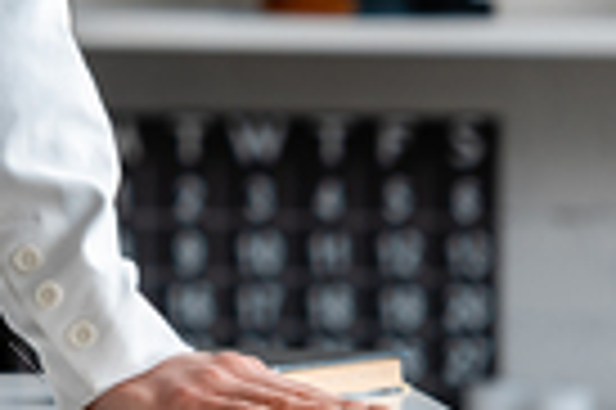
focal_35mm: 646
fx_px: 11041
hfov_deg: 3.2
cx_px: -310
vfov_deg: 2.1
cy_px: -419
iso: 160
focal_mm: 150
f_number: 3.2
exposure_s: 1/200
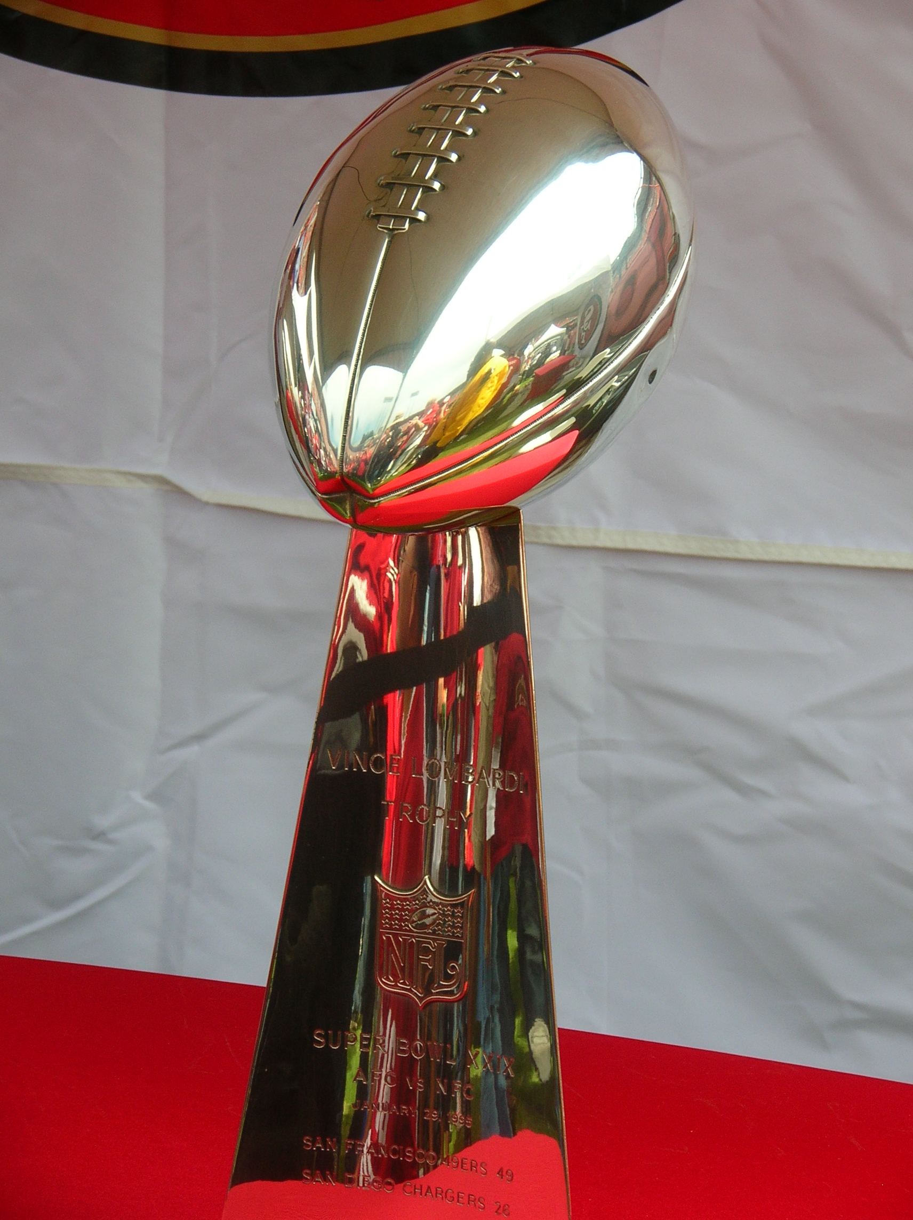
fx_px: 4367
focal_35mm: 124
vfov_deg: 15.9
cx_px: 456
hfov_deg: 11.9
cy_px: 610
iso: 50
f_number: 5.1
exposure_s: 1/217
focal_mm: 20.4
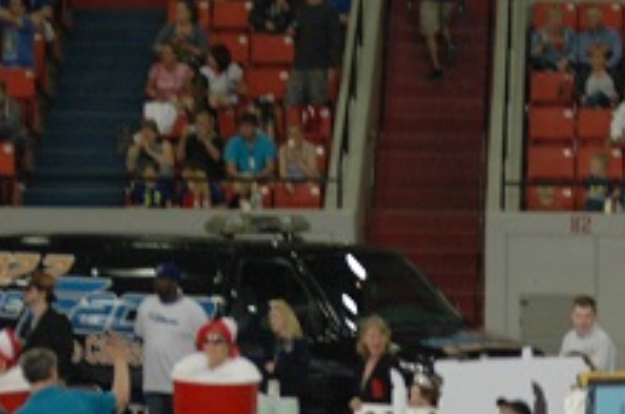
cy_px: 431
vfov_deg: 5.0
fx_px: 4747
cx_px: 471
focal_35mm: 274
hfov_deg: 7.5
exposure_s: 1/60
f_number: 5.6
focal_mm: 80
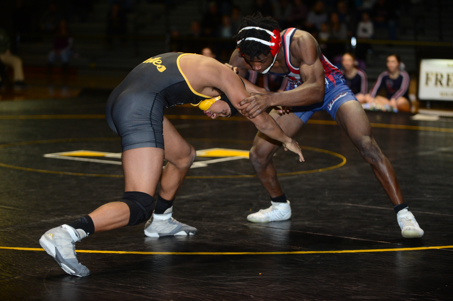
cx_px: 226
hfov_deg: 22.6
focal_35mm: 90
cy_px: 150
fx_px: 1132
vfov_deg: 15.2
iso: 3200
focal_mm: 90
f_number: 2.8
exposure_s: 1/250
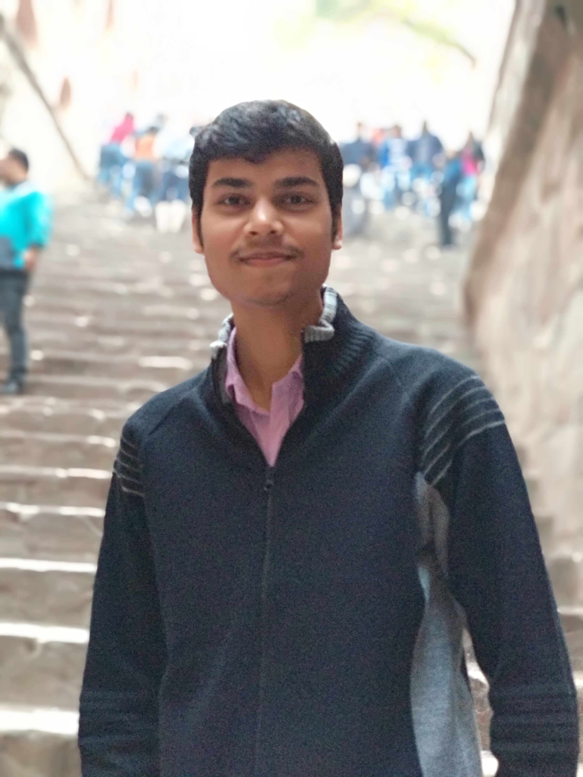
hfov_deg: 28.0
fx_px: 1168
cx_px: 292
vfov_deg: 36.8
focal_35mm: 52
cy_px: 388
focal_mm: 5.99
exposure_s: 1/33
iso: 1250
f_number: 2.6
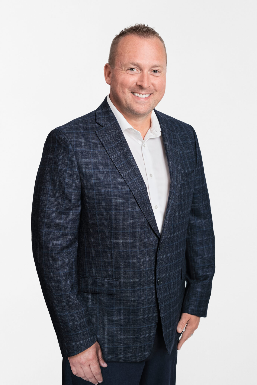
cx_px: 128
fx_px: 568
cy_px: 192
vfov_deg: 37.5
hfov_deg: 25.5
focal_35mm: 53
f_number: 4
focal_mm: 35
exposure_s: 1/160
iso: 320
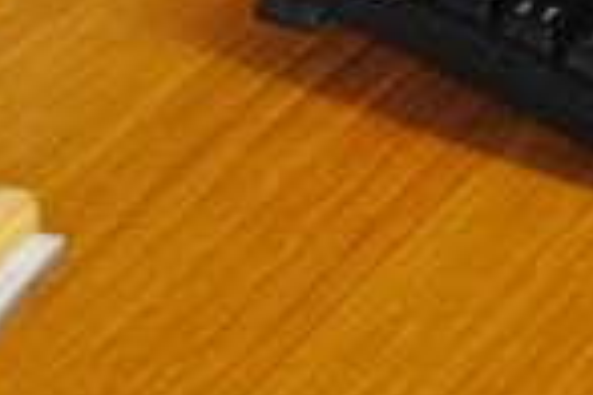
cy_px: -965
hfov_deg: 9.0
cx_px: 1376
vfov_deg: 5.9
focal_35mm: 209
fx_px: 3442
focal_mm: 20
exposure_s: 1/60
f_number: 5
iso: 800
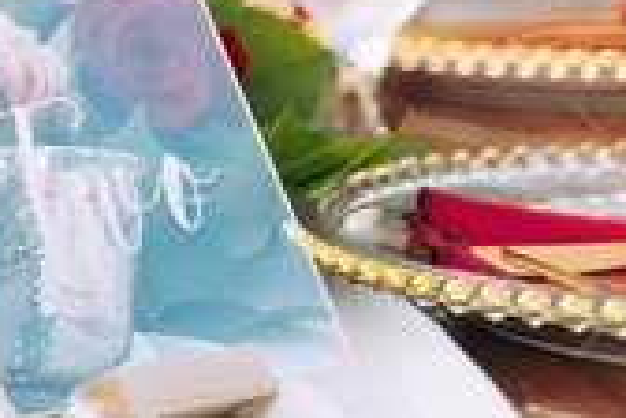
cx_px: -436
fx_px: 3599
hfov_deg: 9.5
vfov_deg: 6.6
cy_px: -153
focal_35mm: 207
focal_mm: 59
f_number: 2.8
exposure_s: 1/400
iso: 250
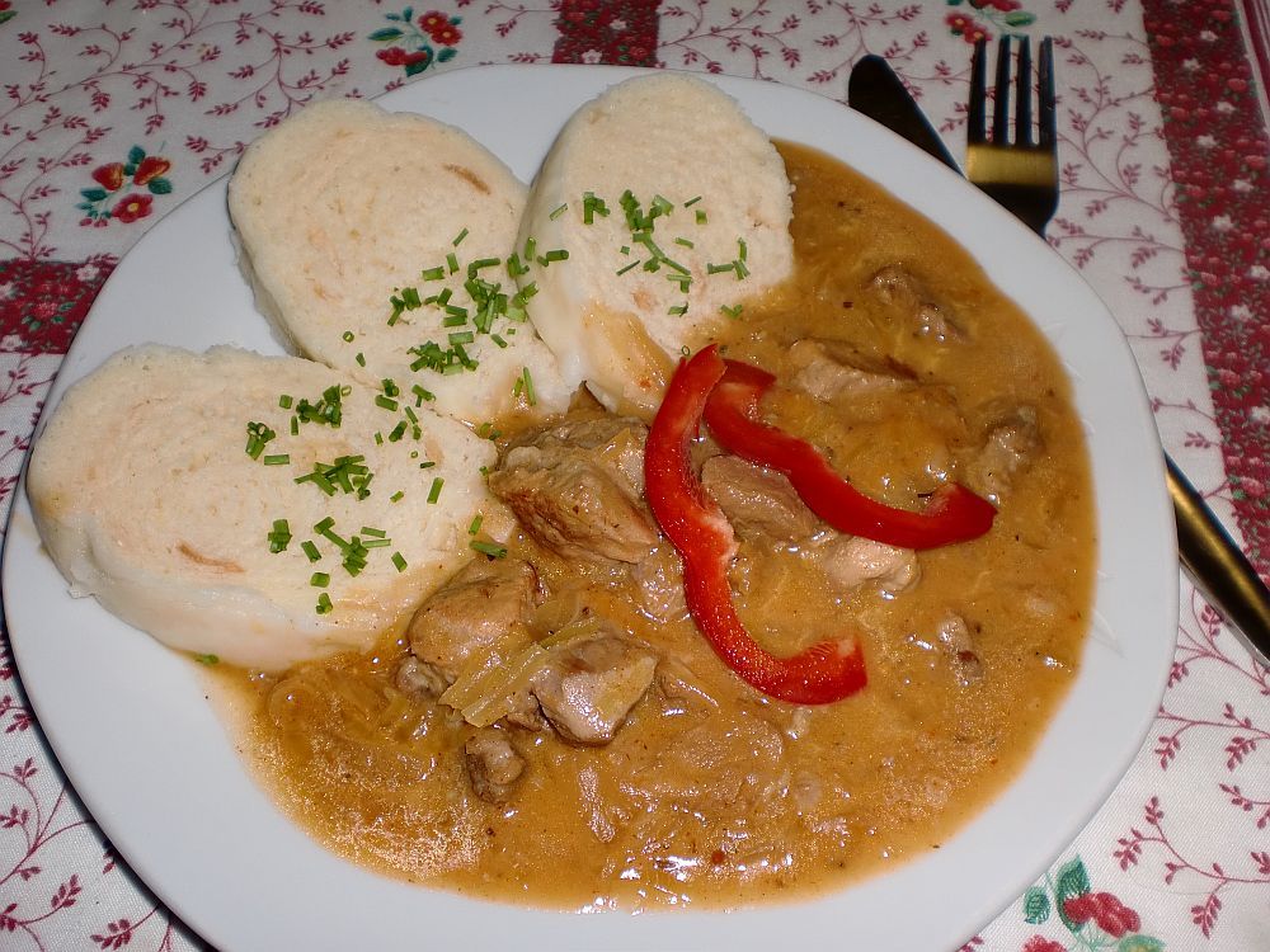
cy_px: 476
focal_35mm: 35
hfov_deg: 52.6
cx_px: 635
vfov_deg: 40.7
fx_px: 1284
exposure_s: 1/60
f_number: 3.1
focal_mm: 6.3
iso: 64
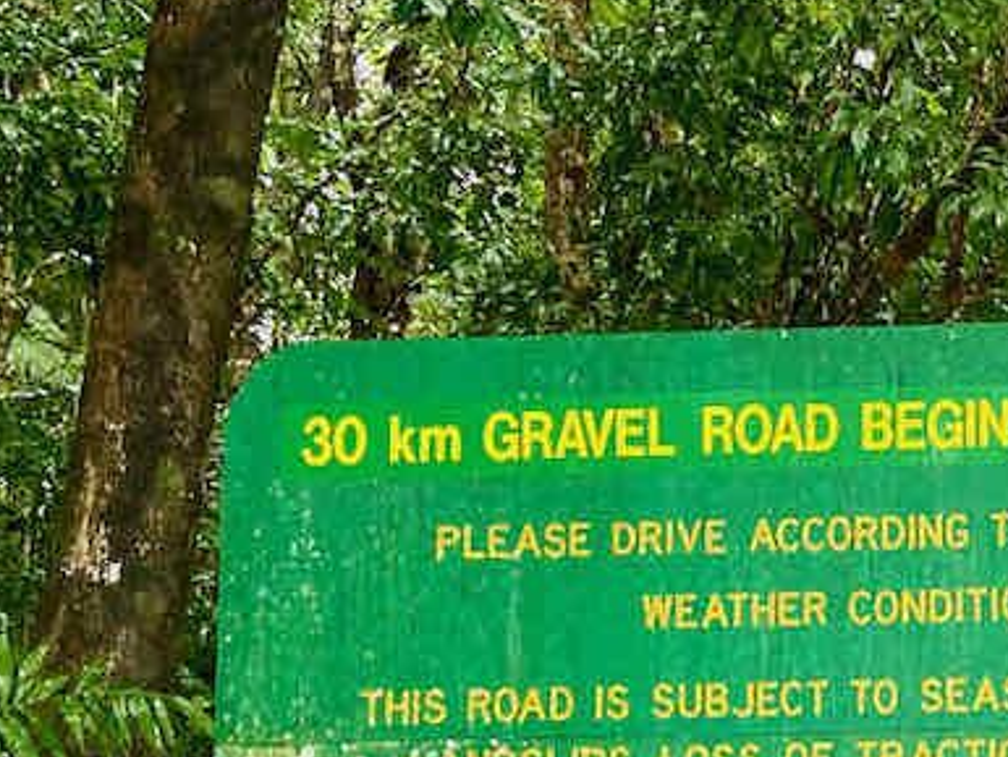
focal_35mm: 81
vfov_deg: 17.9
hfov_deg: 22.4
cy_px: 723
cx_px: 1173
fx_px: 2359
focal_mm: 4.25
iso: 125
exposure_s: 1/121
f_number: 1.8
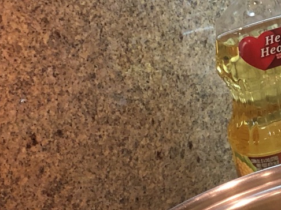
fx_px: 957
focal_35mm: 118
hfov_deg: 15.8
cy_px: 359
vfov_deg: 11.7
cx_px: 368
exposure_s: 1/15
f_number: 1.8
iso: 64
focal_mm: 4
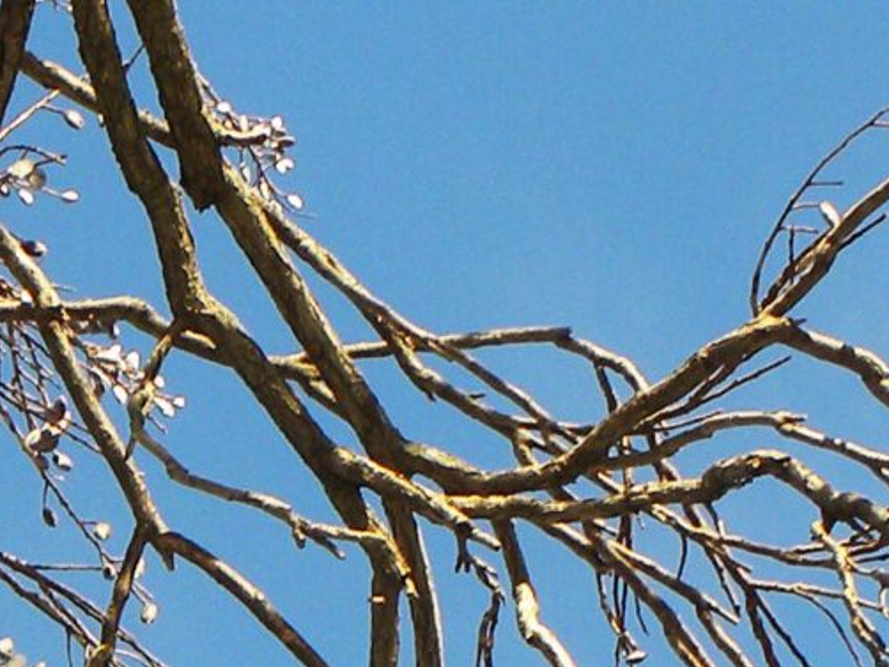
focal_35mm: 209
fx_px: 5370
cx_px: -128
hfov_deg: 9.4
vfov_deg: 6.9
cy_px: 1246
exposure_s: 1/194
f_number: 4.5
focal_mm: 7.3
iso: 64
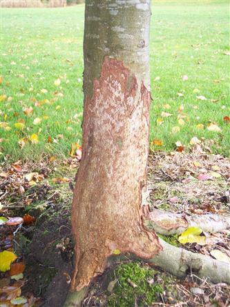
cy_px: 154
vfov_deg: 36.8
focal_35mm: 52
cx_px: 115
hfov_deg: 28.0
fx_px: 461
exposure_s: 1/60
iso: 100
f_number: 3.4
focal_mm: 10.7
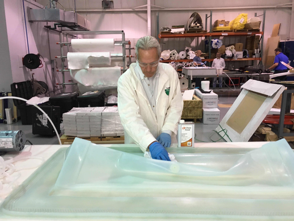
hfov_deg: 61.7
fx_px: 246
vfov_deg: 48.2
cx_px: 147
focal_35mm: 29
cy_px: 110
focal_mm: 4.15
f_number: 2.2
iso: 100
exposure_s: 1/30
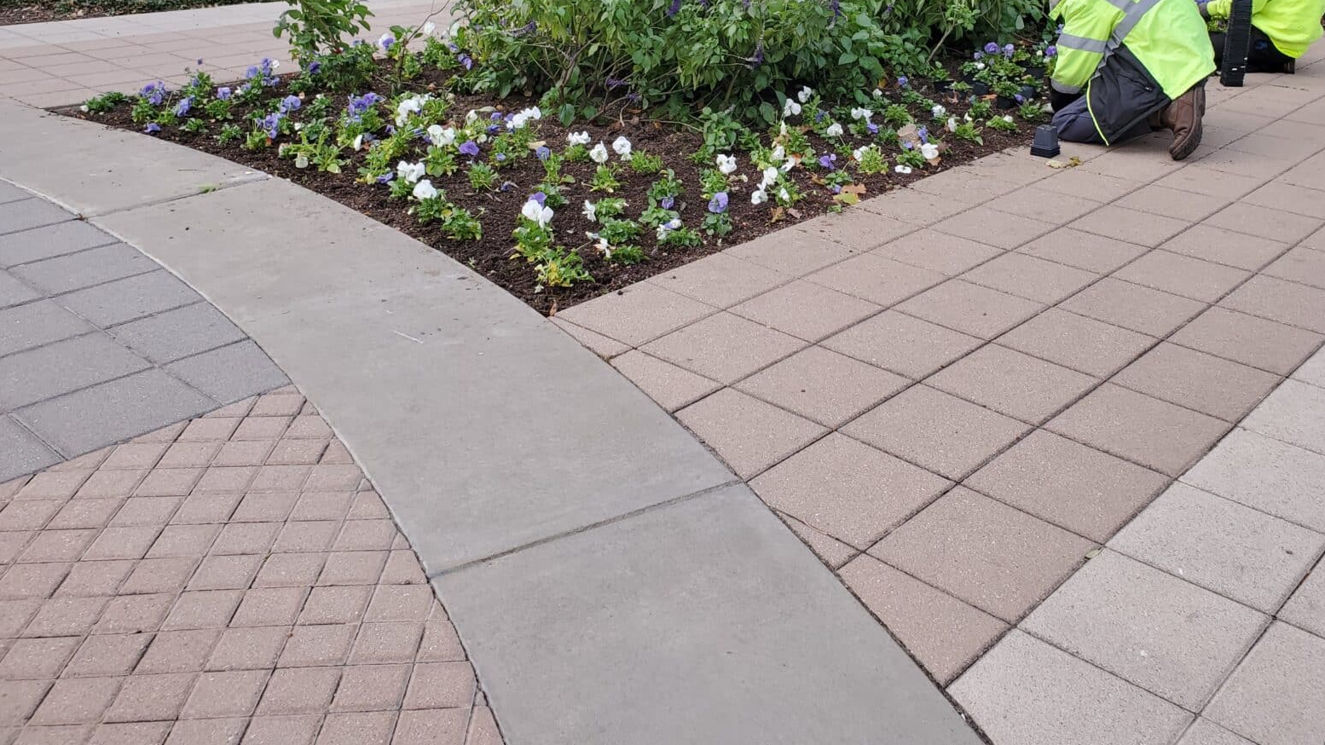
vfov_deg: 32.6
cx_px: 806
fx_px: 1230
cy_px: 133
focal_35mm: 35
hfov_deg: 56.1
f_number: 2.4
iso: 50
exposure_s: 1/283
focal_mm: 4.3
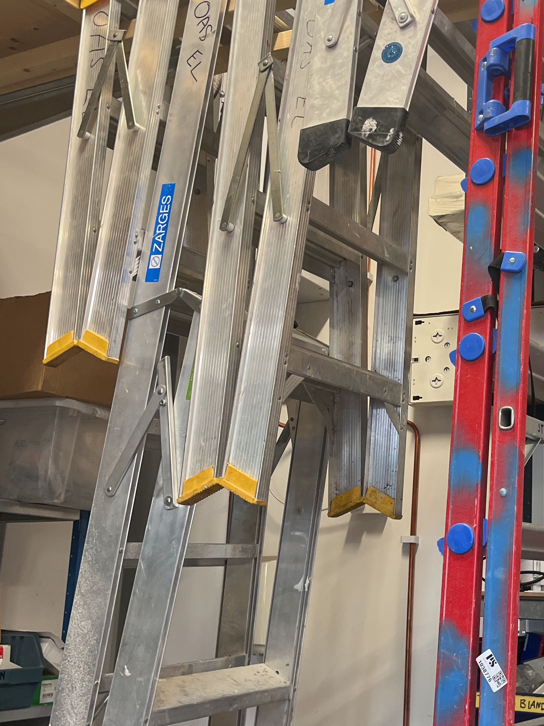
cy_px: 369
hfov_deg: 30.8
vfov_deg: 41.2
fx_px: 964
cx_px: 425
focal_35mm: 46
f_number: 1.6
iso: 160
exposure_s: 1/50
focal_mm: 5.1
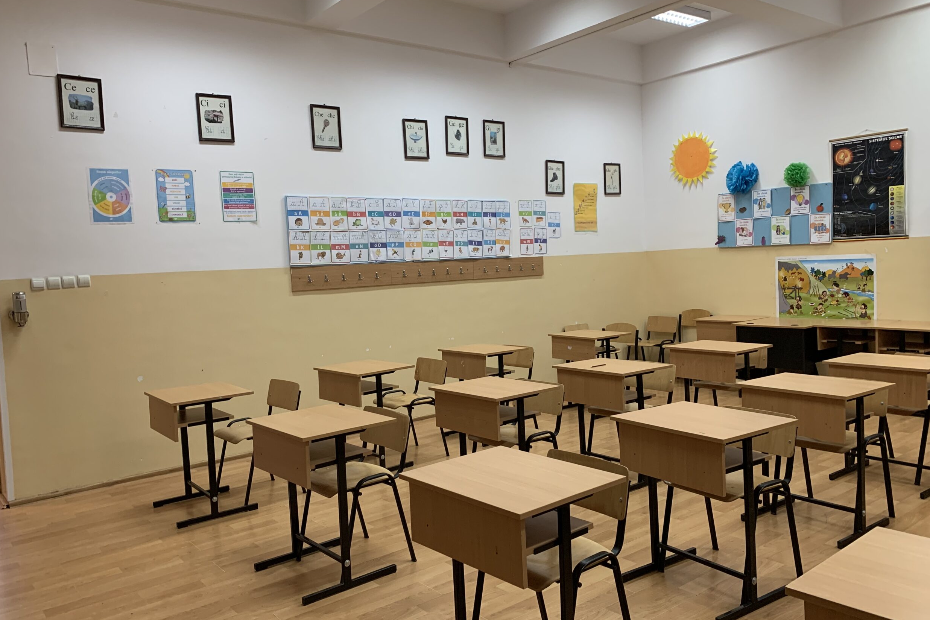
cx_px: 449
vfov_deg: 46.4
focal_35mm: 28
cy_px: 308
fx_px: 723
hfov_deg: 65.5
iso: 125
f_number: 1.8
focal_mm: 4.25
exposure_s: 1/50
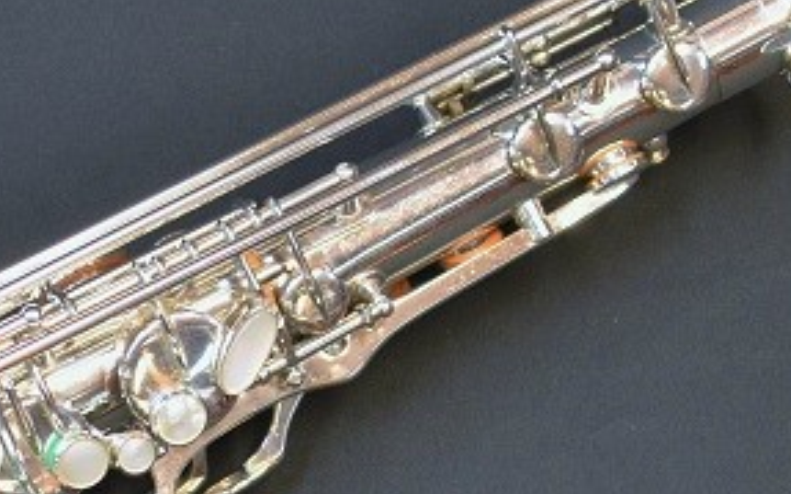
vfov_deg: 7.0
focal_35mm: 184
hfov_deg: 11.0
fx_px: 3959
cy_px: 738
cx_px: -400
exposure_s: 1/40
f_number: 3.2
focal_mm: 35
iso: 800
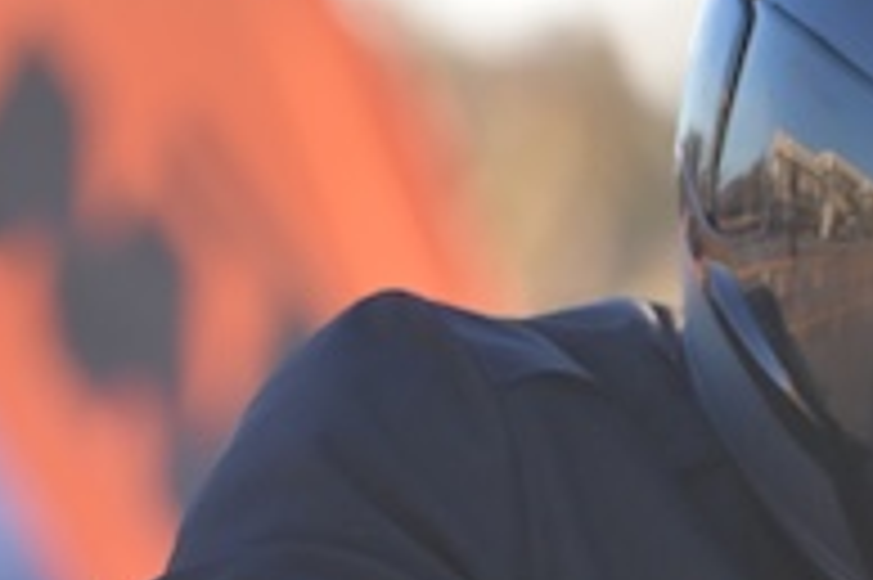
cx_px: 918
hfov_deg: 2.6
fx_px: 19504
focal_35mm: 805
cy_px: 1583
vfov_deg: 1.7
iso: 800
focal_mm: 130
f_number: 2.8
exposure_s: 1/1600
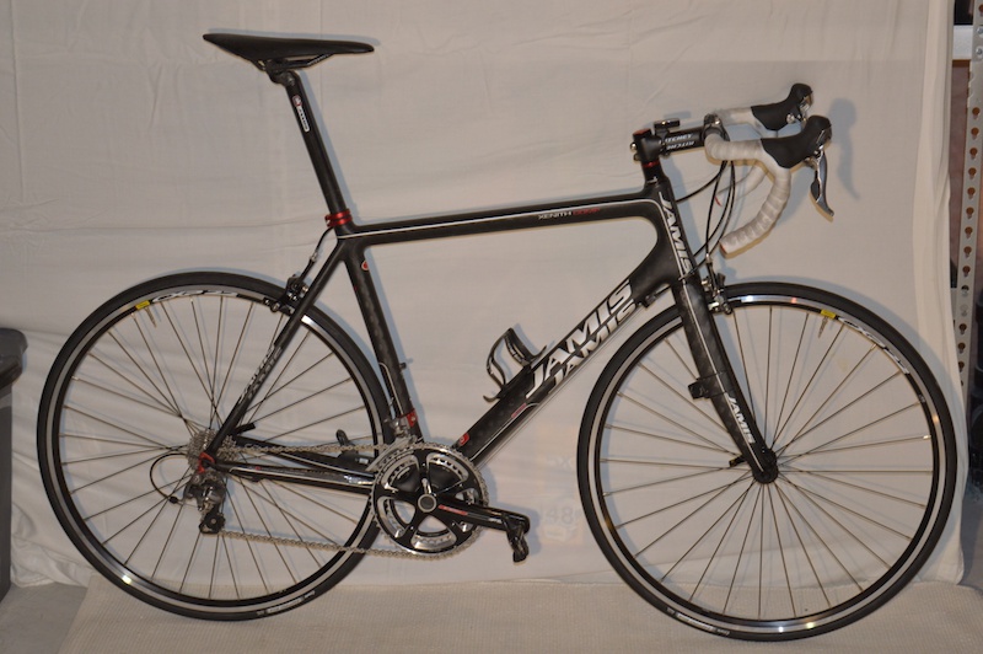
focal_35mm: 72
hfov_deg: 28.1
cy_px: 327
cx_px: 492
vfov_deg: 18.9
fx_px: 1964
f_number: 5.3
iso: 720
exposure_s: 1/60
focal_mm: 48
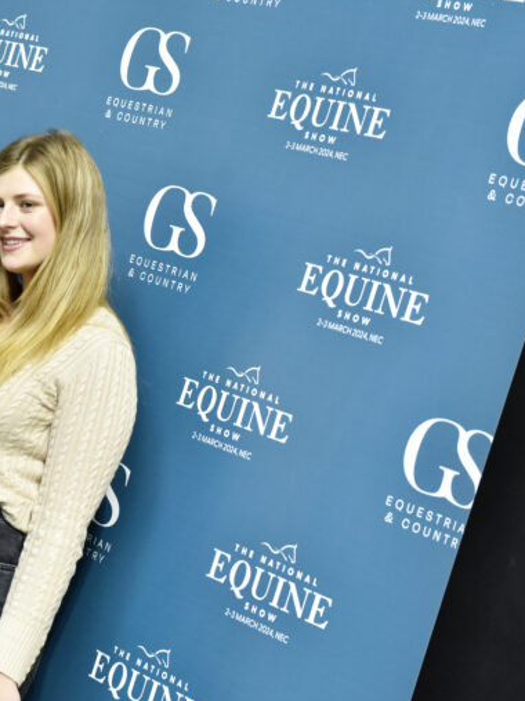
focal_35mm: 102
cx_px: 21
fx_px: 2063
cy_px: 352
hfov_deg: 14.3
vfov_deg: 19.3
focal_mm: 70
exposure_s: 1/80
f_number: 3.2
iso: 1600
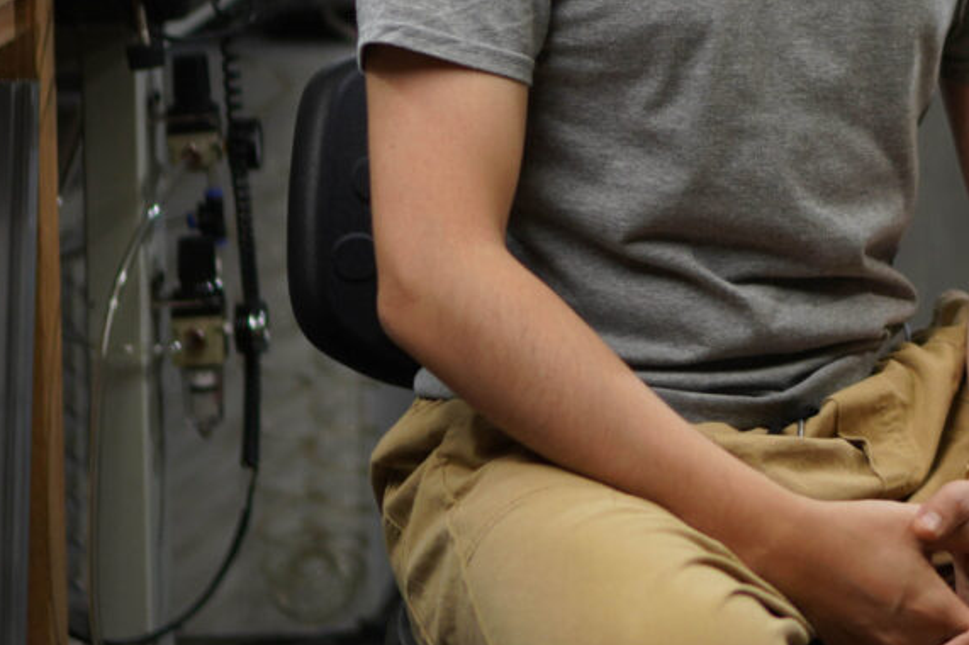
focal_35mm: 140
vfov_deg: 9.6
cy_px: -180
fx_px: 3766
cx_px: 1050
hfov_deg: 14.3
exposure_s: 1/80
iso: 200
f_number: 1.4
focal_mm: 35
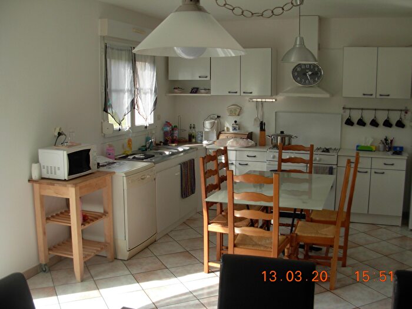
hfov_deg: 49.0
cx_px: 206
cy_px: 154
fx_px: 452
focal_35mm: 38
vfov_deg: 37.7
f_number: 2.9
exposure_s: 1/121
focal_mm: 6.3
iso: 79
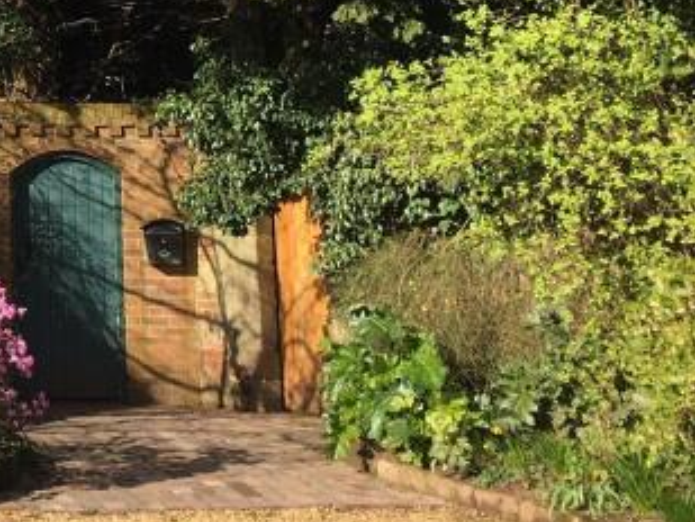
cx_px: -310
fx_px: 1928
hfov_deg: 18.4
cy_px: -50
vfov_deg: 15.0
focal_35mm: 96
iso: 25
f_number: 2.2
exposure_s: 1/725
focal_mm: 4.15
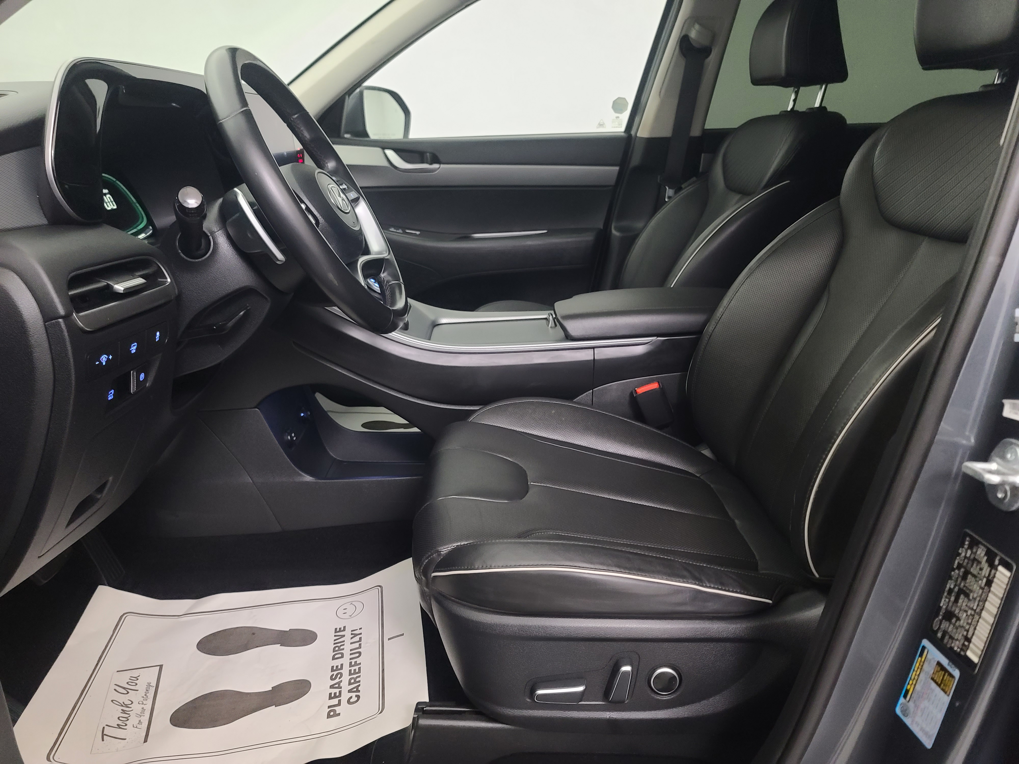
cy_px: 382
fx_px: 736
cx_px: 510
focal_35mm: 25
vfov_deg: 54.9
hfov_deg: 69.4
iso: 640
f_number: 1.8
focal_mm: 7
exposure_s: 1/30
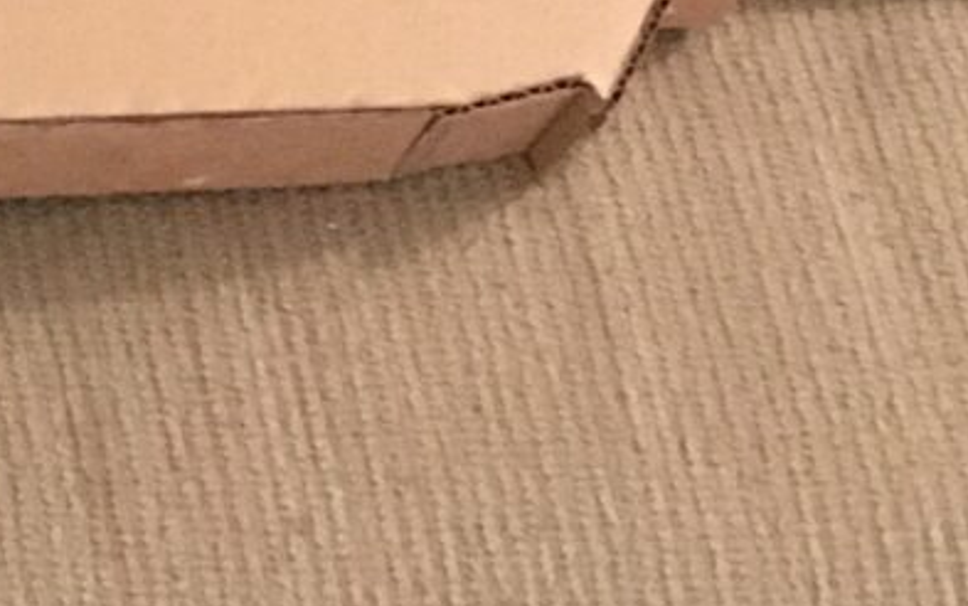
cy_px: -522
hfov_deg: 12.3
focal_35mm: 160
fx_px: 4223
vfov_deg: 7.9
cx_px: -584
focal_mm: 4.15
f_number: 2.2
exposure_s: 1/15
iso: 400
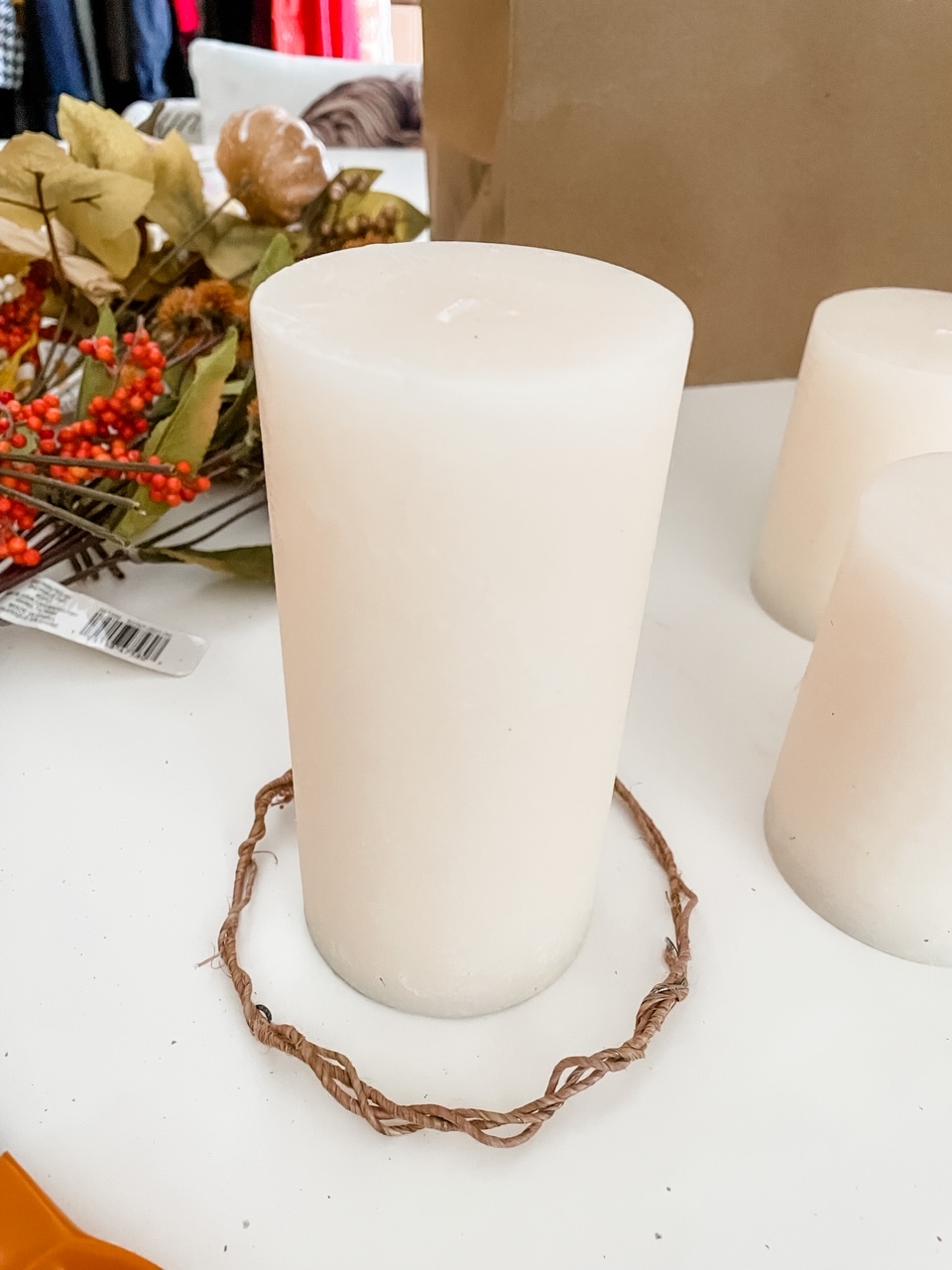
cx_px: 476
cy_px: 635
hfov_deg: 53.1
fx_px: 953
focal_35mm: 26
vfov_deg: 67.3
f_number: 1.6
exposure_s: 1/60
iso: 500
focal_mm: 4.2
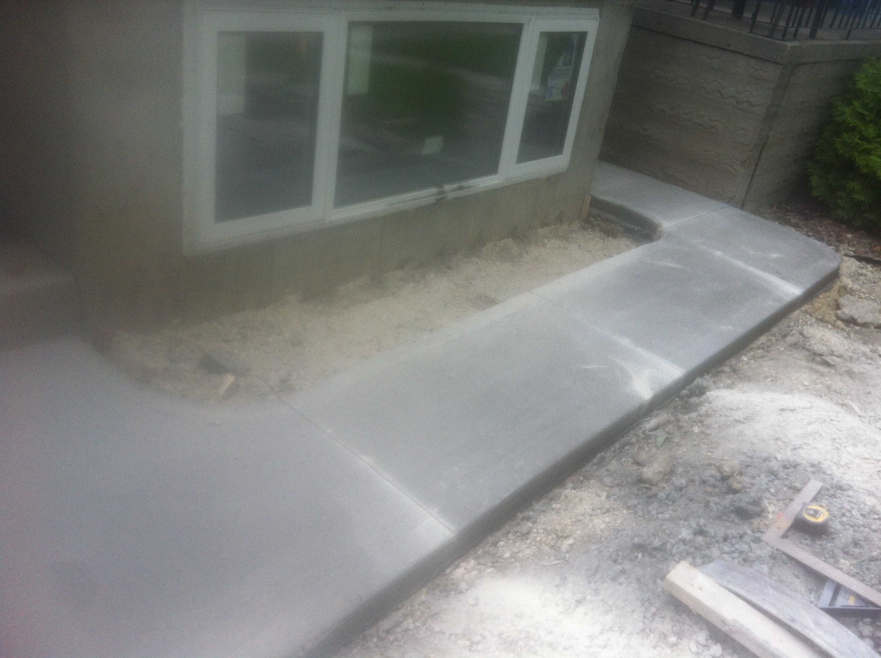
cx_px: 440
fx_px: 889
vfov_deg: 40.6
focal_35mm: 35
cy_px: 329
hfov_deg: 52.7
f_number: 2.8
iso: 80
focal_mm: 3.85
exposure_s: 1/277
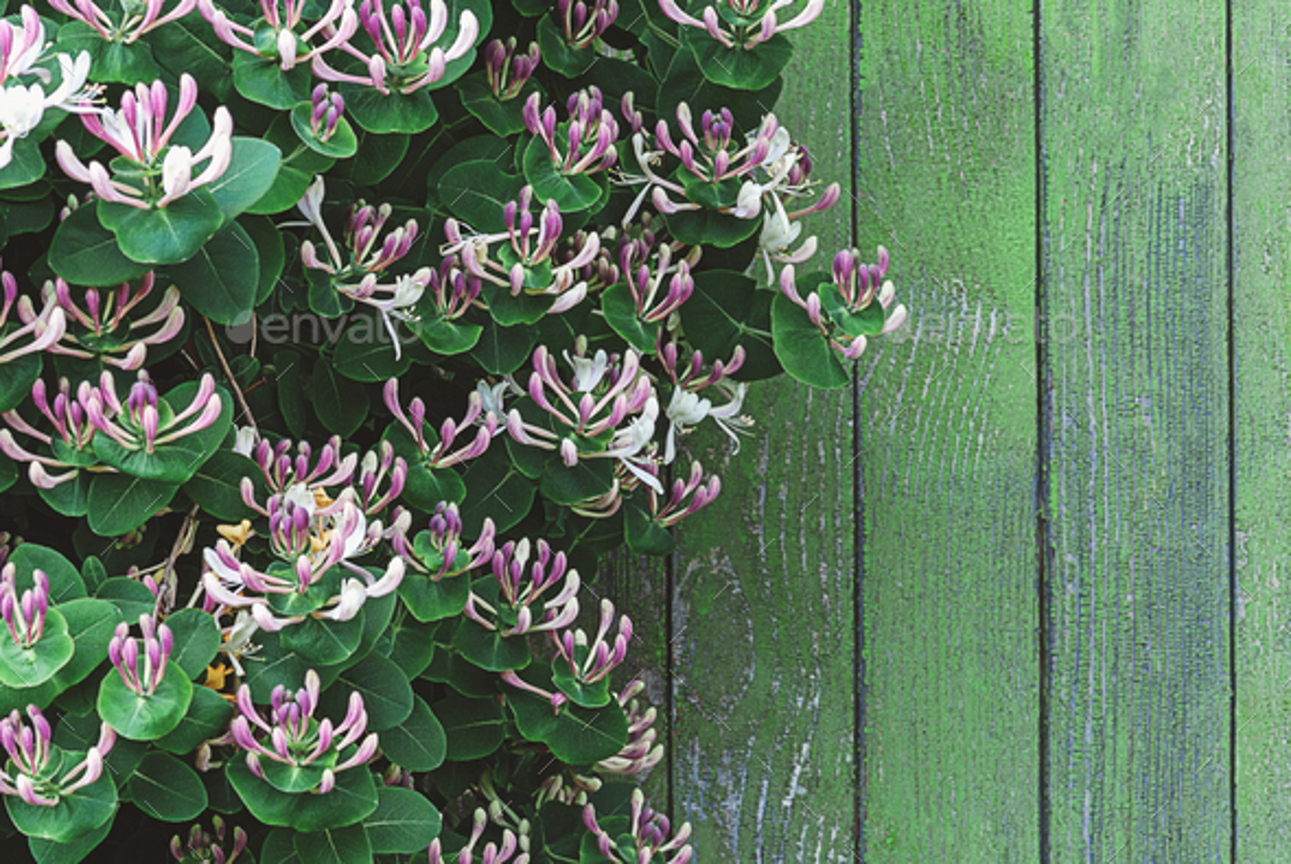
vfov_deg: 8.7
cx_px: 646
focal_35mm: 158
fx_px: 5655
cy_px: 432
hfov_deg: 13.0
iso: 100
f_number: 11
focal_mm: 105
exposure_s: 1/3
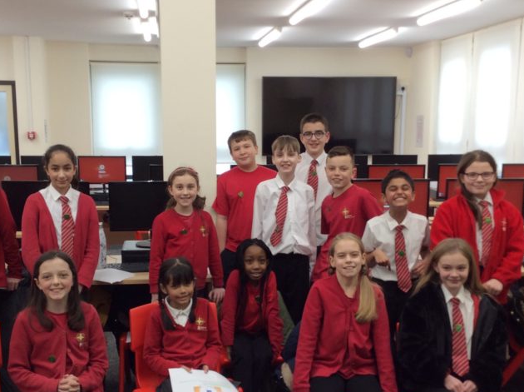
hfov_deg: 36.8
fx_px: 786
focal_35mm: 52
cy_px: 251
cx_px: 244
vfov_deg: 27.9
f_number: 2.4
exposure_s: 1/50
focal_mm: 3.3
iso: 40
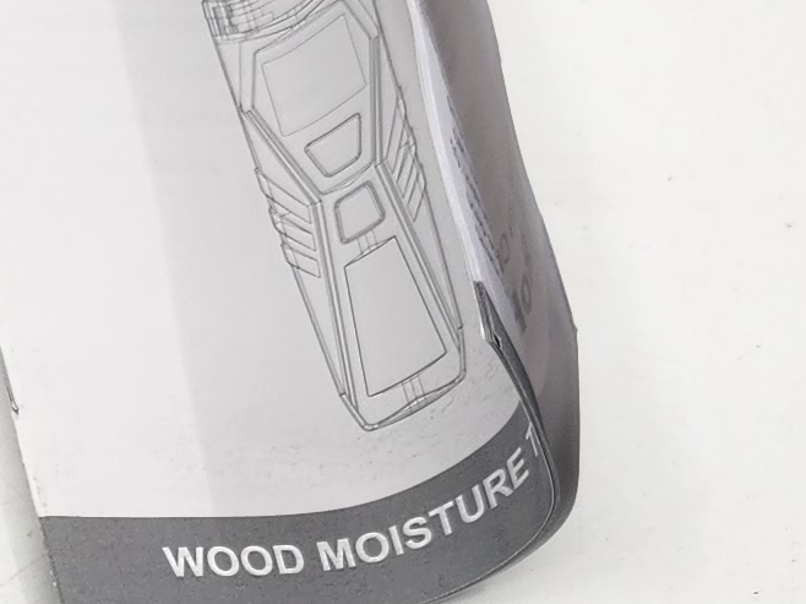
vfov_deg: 9.7
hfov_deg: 13.3
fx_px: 3398
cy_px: 1007
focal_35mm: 146
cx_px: -49
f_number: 1.8
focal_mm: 5
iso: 50
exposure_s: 1/434
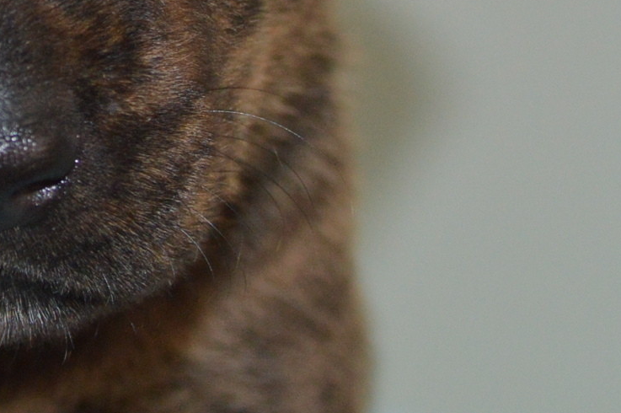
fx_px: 3378
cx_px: -77
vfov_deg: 7.0
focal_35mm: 196
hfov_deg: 10.4
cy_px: 41
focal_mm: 32
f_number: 4.8
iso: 720
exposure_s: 1/60
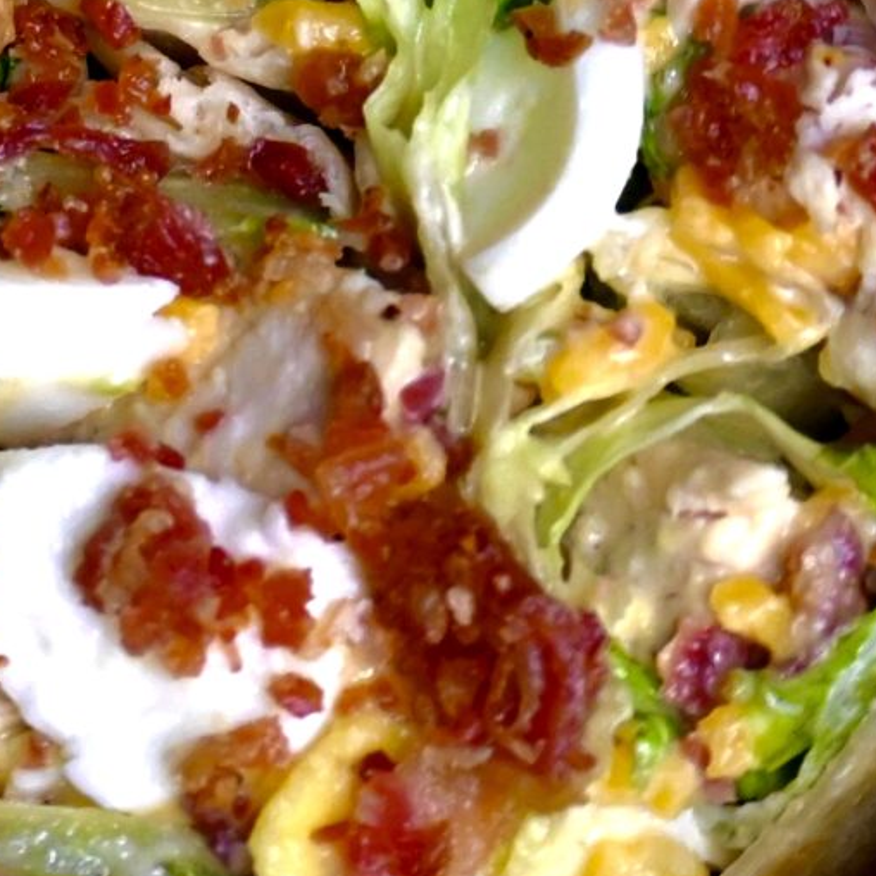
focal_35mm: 668
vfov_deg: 2.6
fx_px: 19125
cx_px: -493
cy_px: -275
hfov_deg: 2.6
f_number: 5
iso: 3200
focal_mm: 104
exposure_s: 1/125
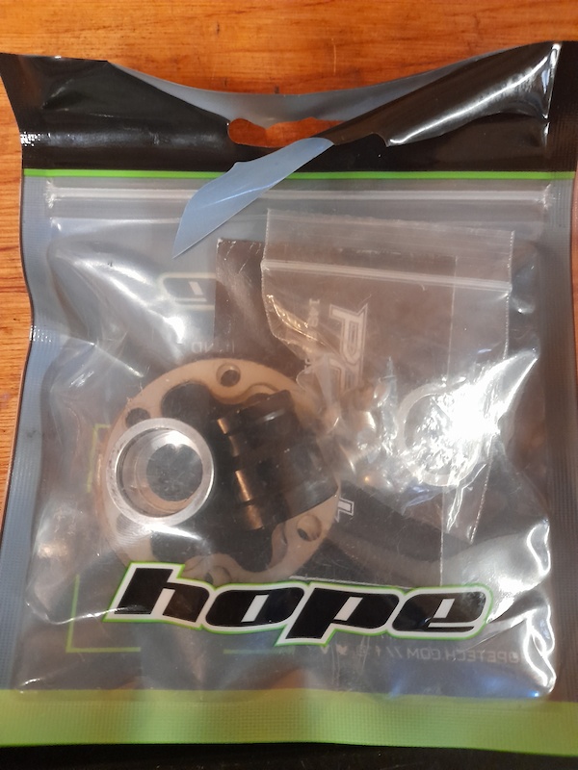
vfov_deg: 69.4
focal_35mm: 25
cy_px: 385
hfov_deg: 54.9
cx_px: 289
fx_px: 557
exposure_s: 1/20
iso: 800
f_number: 2
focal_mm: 4.6
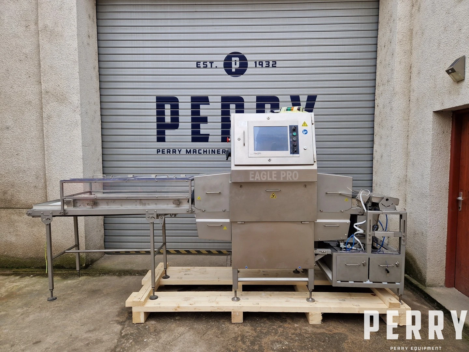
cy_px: 176
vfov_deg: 58.9
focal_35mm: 23
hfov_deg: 73.9
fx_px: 312
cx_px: 234
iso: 50
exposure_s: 1/301
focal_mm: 5.4
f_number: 1.8
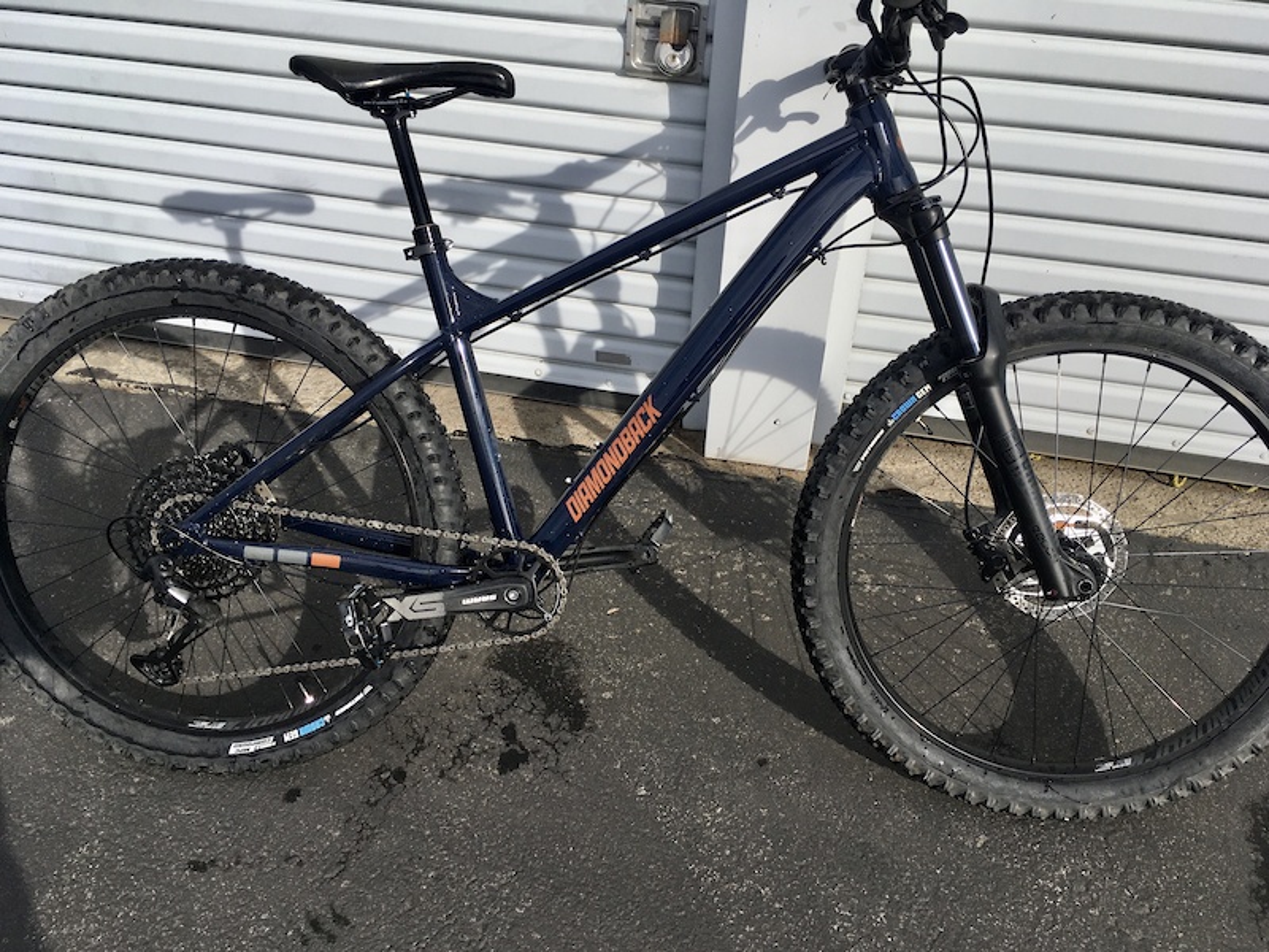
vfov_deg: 48.2
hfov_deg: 61.7
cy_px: 476
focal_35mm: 29
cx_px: 634
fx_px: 1063
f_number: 2.2
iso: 25
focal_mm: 4.15
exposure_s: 1/1748
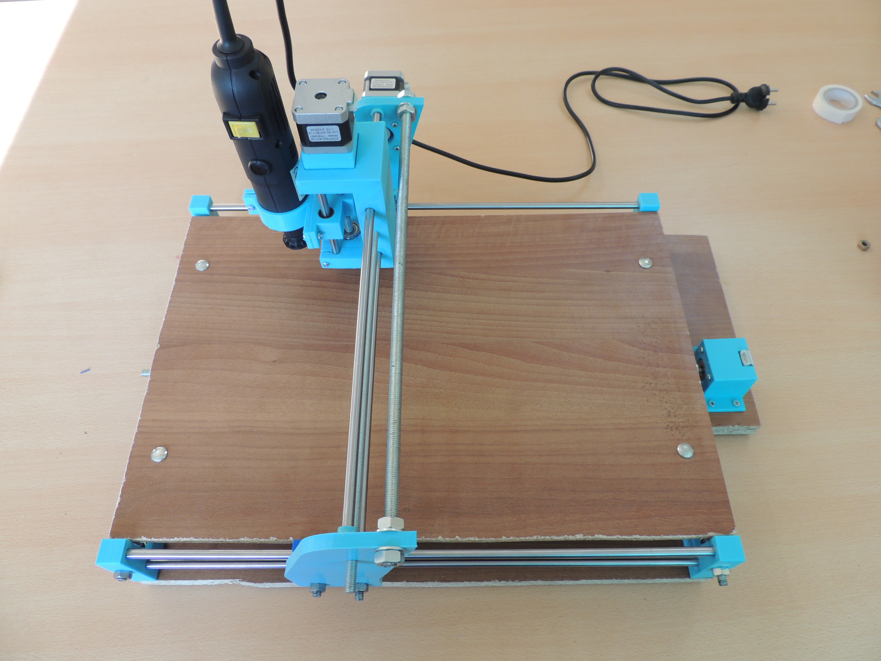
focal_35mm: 24
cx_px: 440
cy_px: 330
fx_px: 611
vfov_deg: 56.8
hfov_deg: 71.6
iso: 125
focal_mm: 4.3
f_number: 3
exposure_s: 1/30
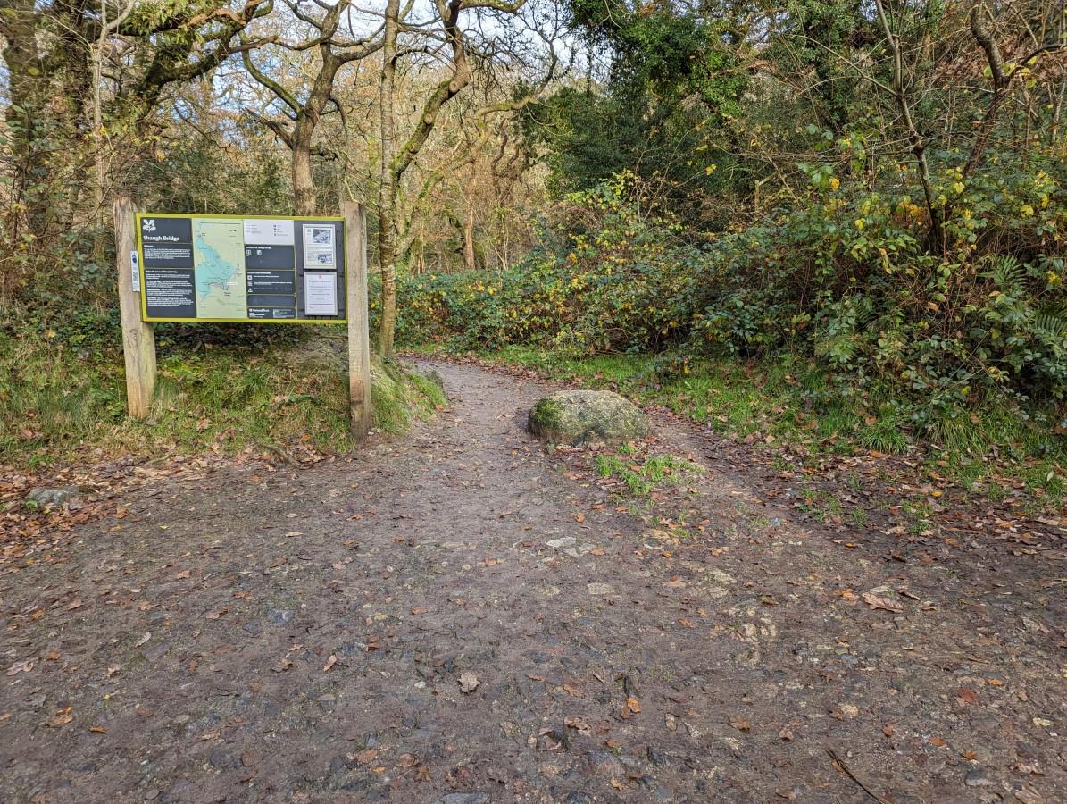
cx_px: 534
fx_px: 741
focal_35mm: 24
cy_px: 402
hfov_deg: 71.5
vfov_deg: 56.9
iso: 43
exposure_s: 1/442
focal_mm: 6.81
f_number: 1.85
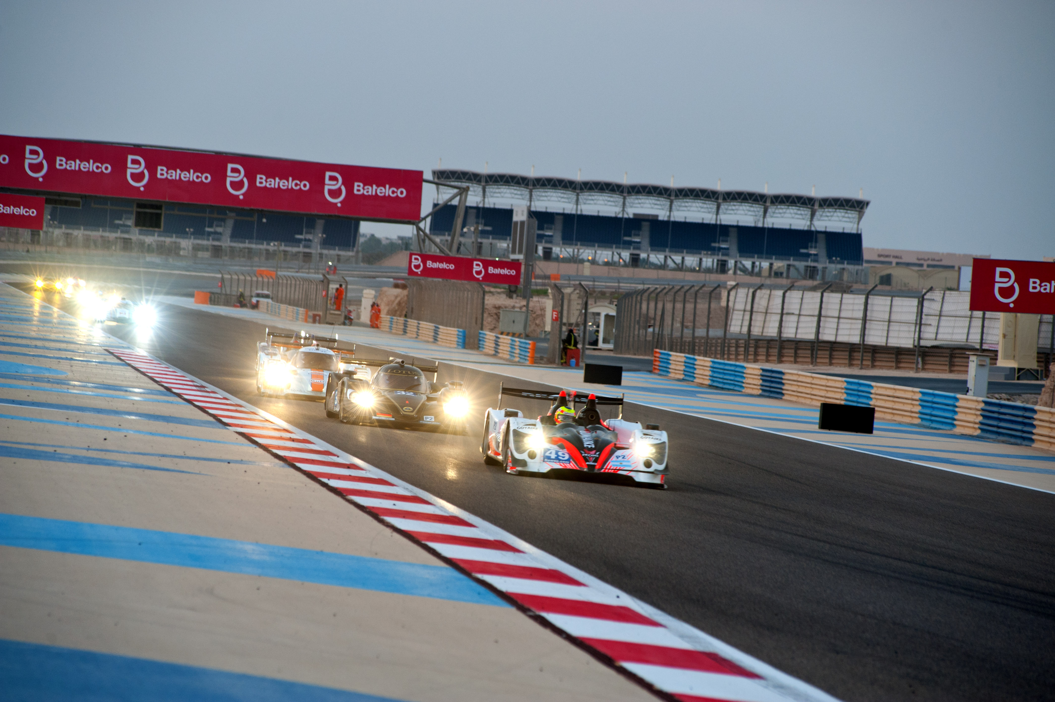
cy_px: 351
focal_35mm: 200
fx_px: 5857
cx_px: 528
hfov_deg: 10.3
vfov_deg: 6.9
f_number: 8
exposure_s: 1/160
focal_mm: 200
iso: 1000
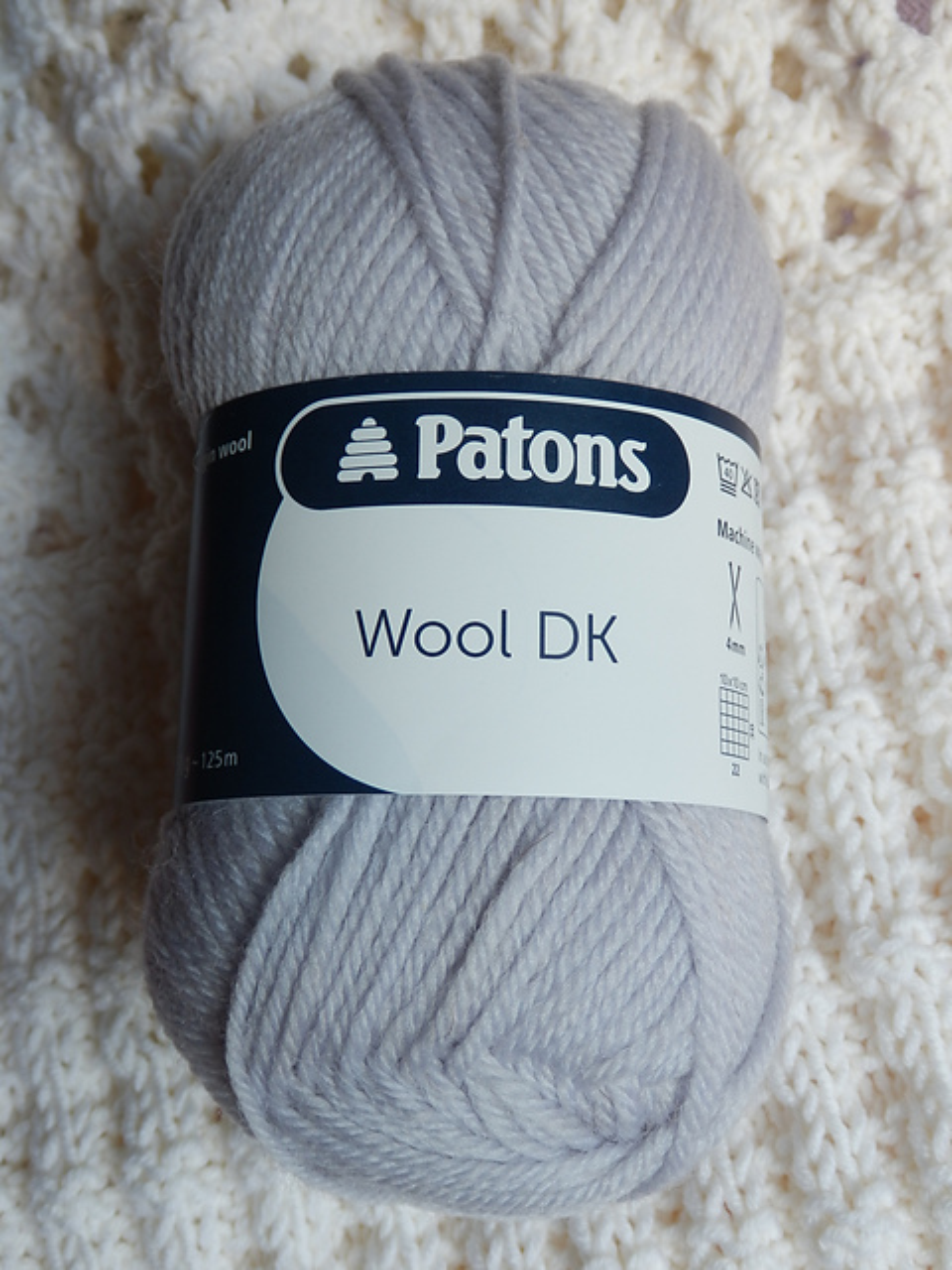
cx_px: 476
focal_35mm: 40
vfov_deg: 46.8
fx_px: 1467
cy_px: 635
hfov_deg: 36.0
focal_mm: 7.3
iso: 80
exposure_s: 1/80
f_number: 3.7
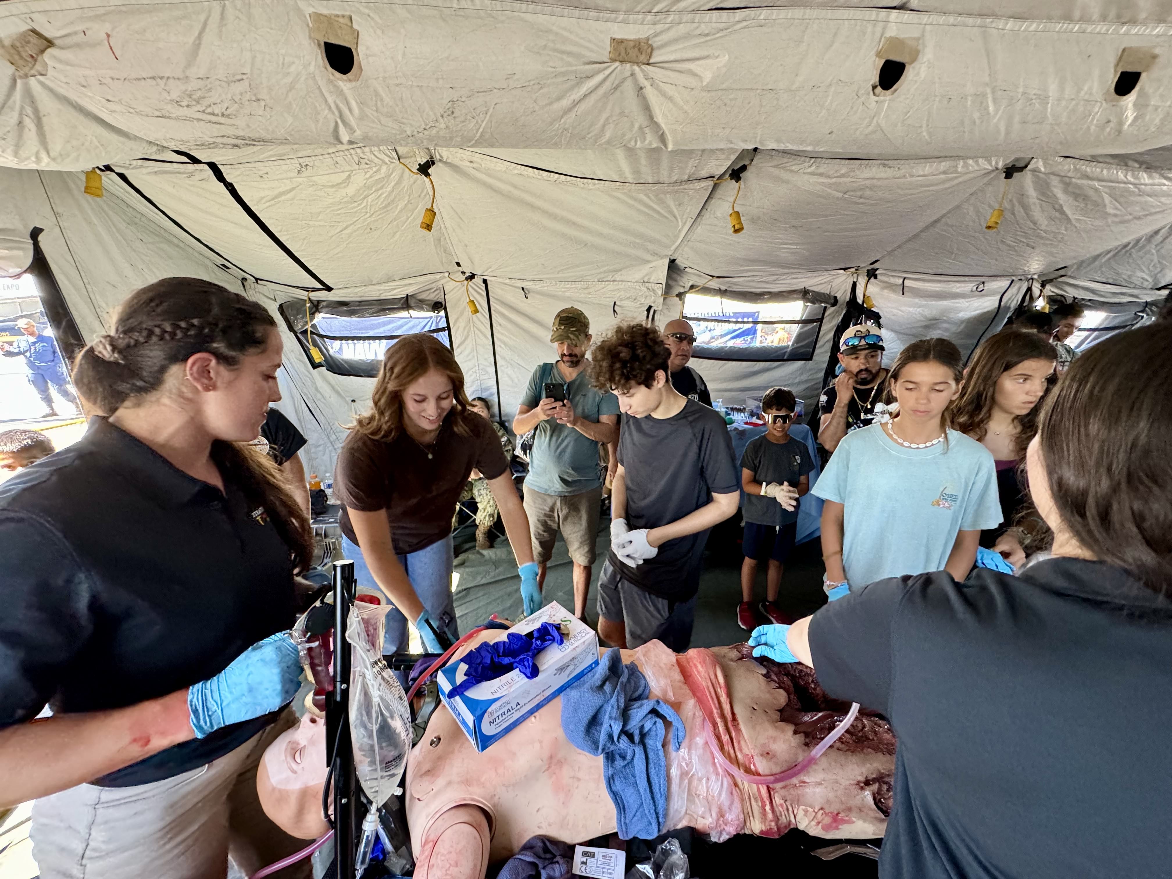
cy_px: 440
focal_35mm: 14
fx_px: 474
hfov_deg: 102.1
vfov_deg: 85.7
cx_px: 586
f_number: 2.2
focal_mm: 2.22
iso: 320
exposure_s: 1/94
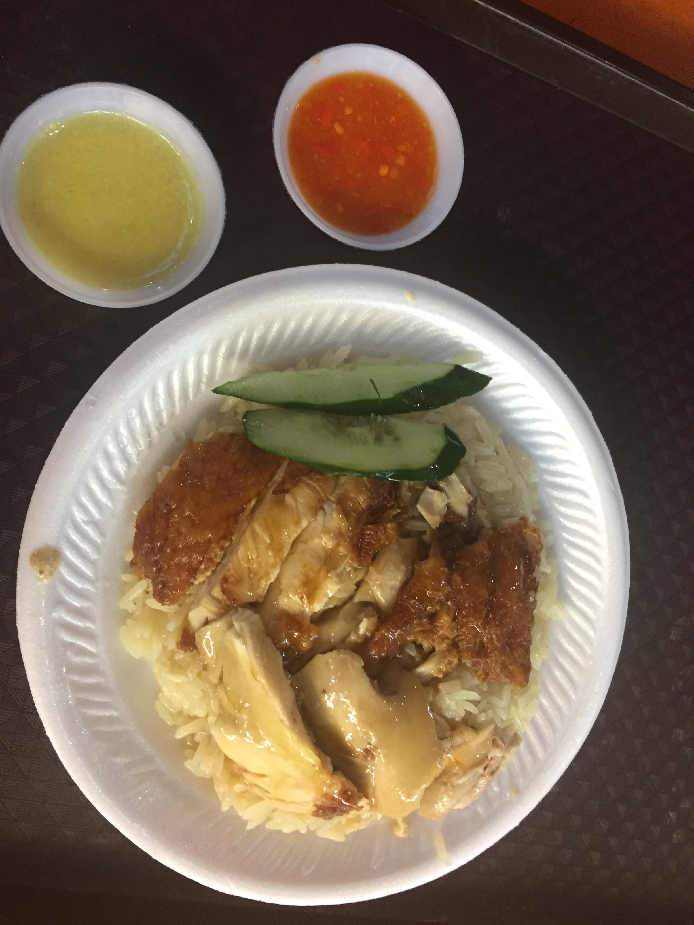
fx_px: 775
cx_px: 347
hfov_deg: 48.2
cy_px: 462
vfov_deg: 61.7
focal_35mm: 29
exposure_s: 1/33
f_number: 2.2
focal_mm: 4.15
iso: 200
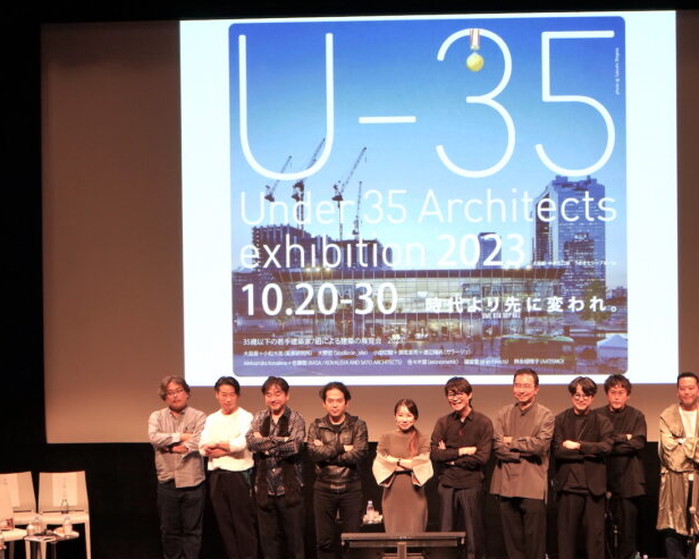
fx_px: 1986
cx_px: 414
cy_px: 294
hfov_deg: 19.9
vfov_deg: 16.0
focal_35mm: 96
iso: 1000
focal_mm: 70
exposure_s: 1/160
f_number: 5.6
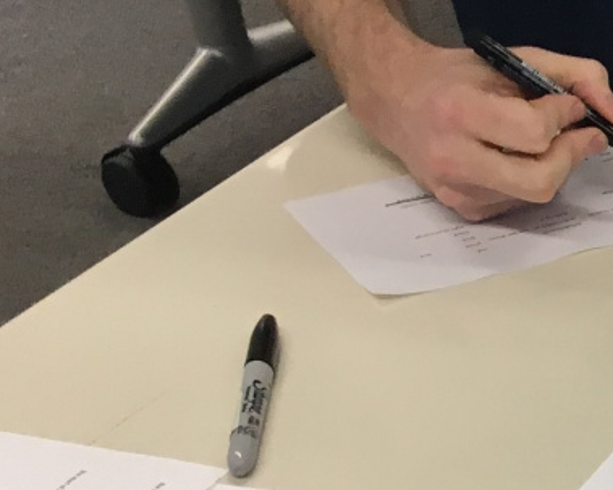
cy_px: 745
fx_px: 2249
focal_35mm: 124
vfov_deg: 11.9
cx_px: 1310
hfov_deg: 13.0
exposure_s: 1/30
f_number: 2.2
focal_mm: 4.15
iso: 25
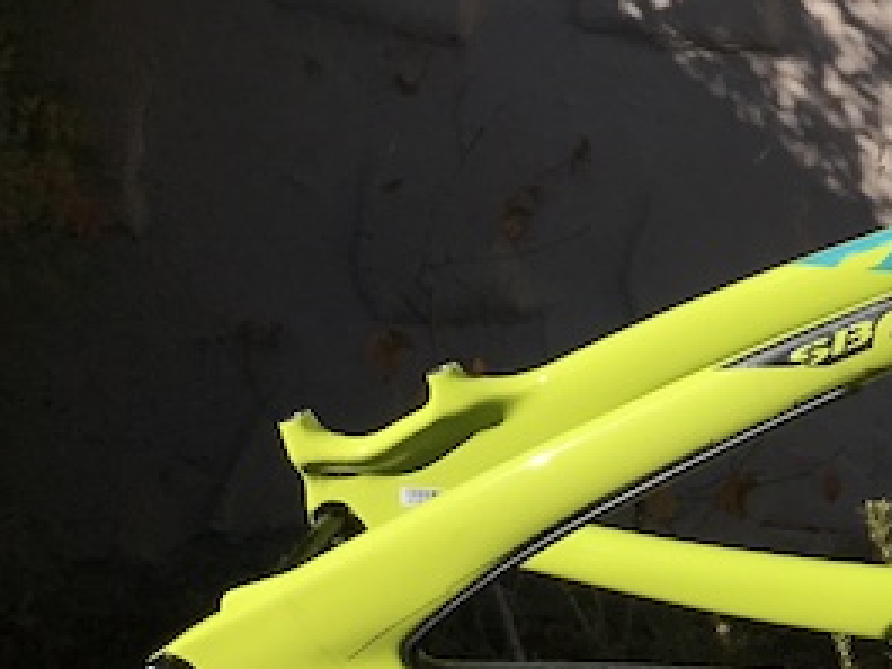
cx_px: 1321
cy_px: 10
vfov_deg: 17.0
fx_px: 2190
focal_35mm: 85
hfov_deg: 20.0
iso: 20
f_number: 1.8
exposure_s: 1/4367
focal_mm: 3.99
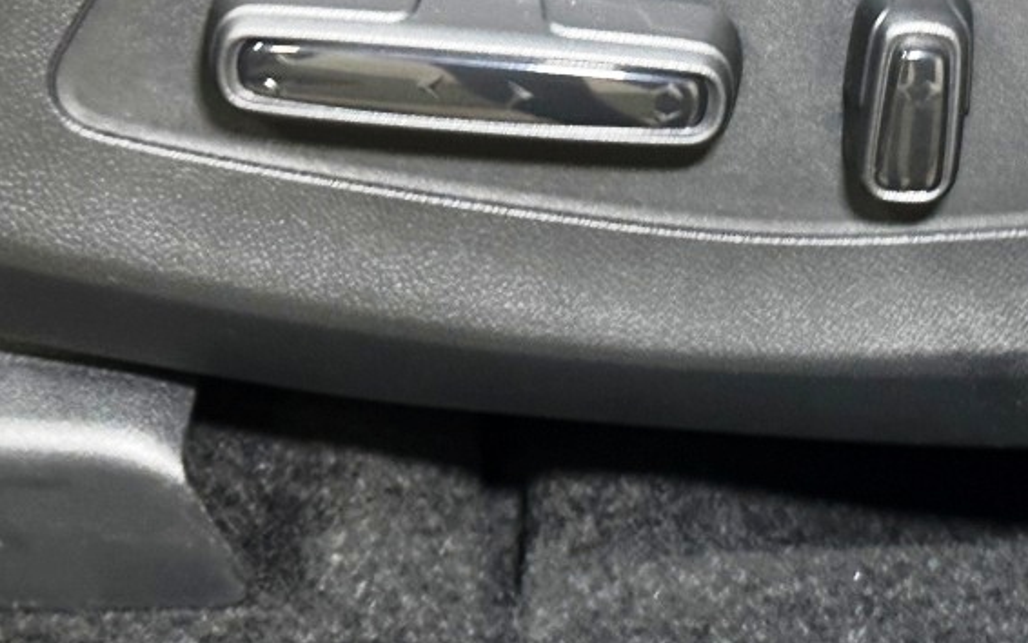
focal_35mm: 92
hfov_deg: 22.3
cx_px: 796
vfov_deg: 14.1
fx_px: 2578
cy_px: 113
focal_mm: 6.86
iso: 640
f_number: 1.78
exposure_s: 1/24
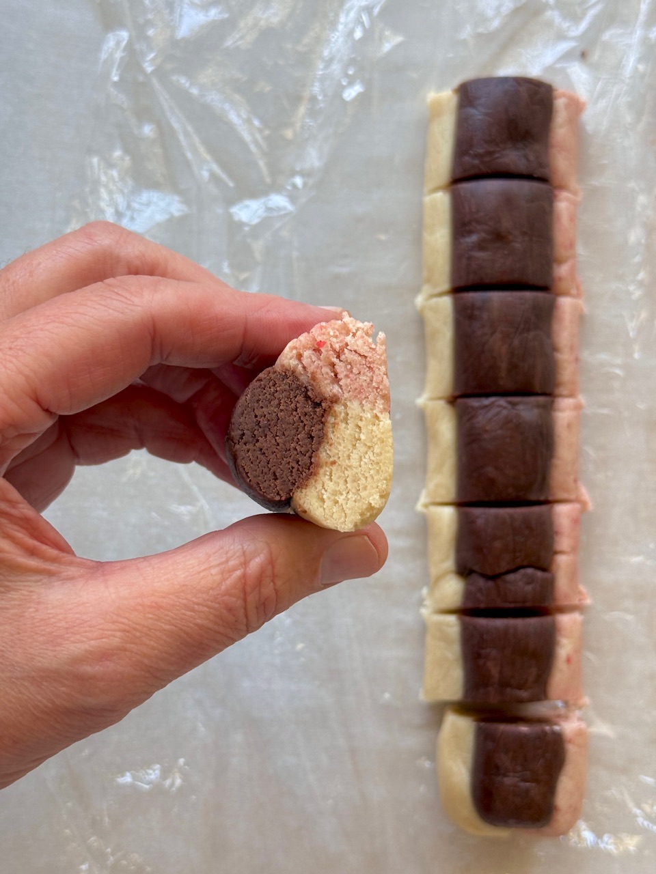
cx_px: 328
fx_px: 1213
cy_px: 437
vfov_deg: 39.7
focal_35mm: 48
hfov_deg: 30.3
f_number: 1.78
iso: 100
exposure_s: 1/121
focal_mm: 6.76
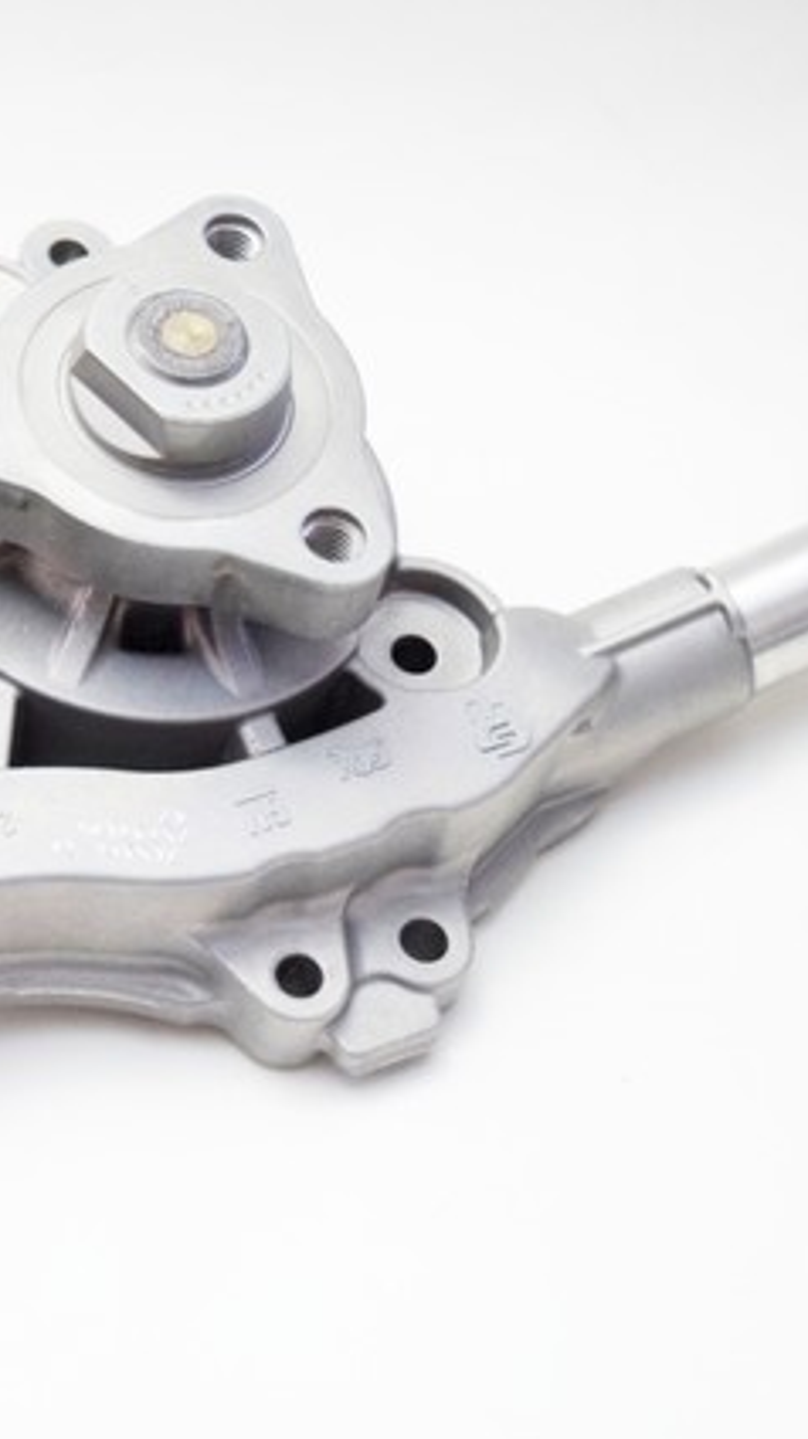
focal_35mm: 76
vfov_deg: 27.9
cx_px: -3
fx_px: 2899
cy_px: 721
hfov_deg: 15.6
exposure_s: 1/60
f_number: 4.5
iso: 2000
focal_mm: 32
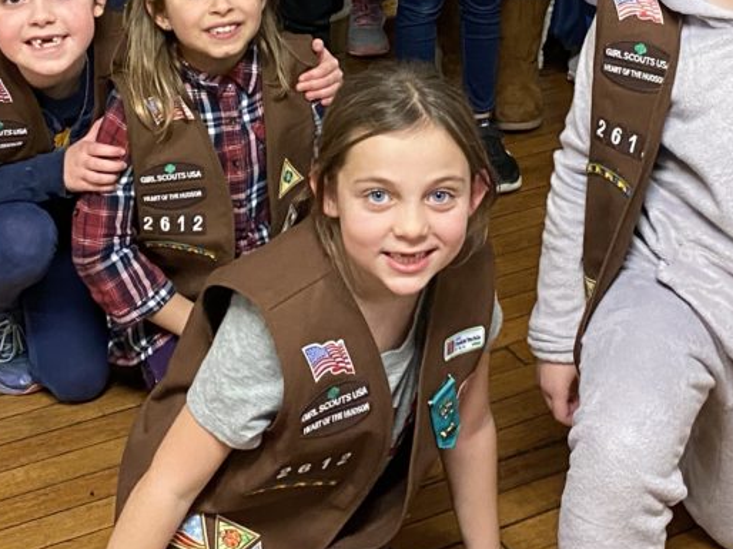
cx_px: 436
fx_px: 1714
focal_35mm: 81
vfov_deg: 17.5
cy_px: -64
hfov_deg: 24.1
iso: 320
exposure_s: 1/60
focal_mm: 4.25
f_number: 1.8
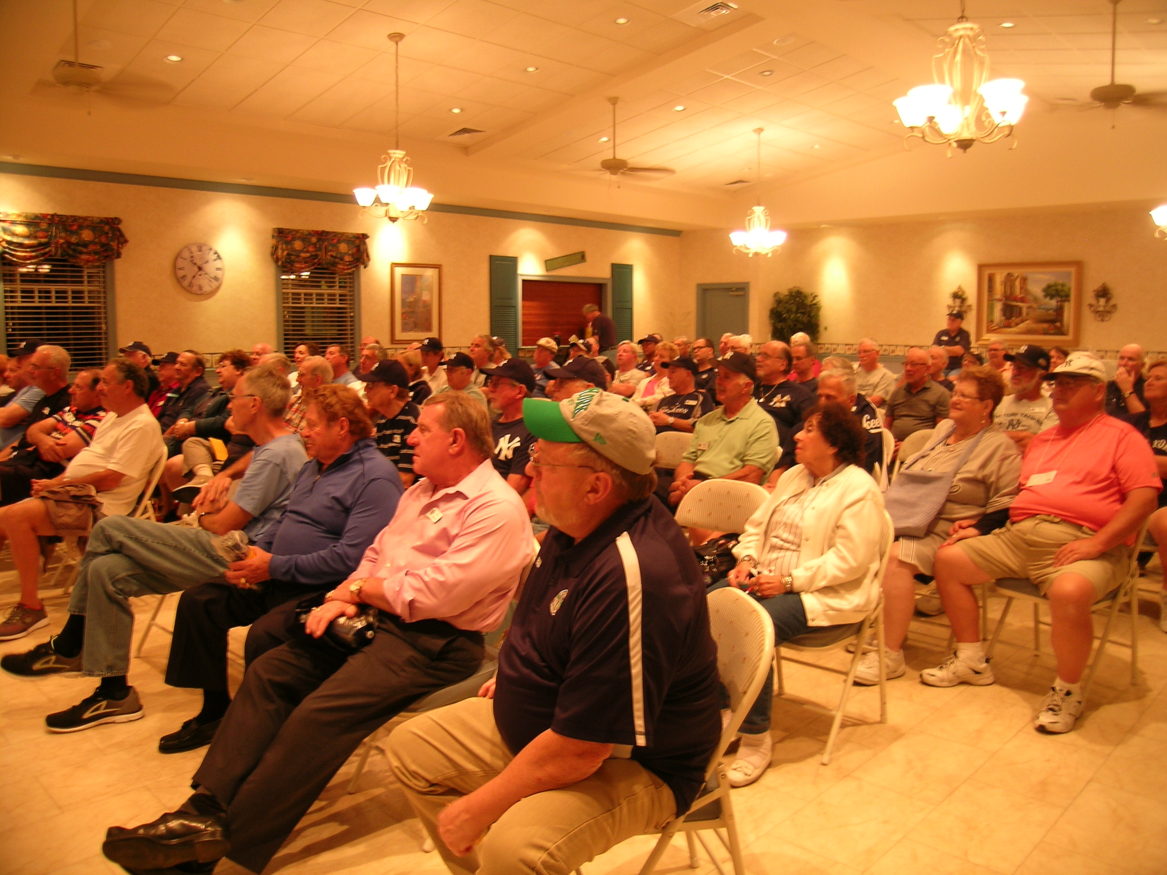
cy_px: 438
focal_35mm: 28
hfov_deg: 63.4
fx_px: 944
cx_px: 584
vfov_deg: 49.7
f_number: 2.8
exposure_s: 1/5.8
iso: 50
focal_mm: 5.8
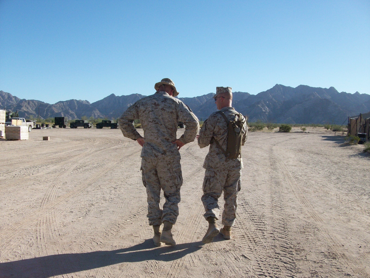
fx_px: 363
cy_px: 139
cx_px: 185
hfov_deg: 54.0
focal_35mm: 34
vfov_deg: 41.8
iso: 64
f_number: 5.5
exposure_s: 1/336
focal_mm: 5.7
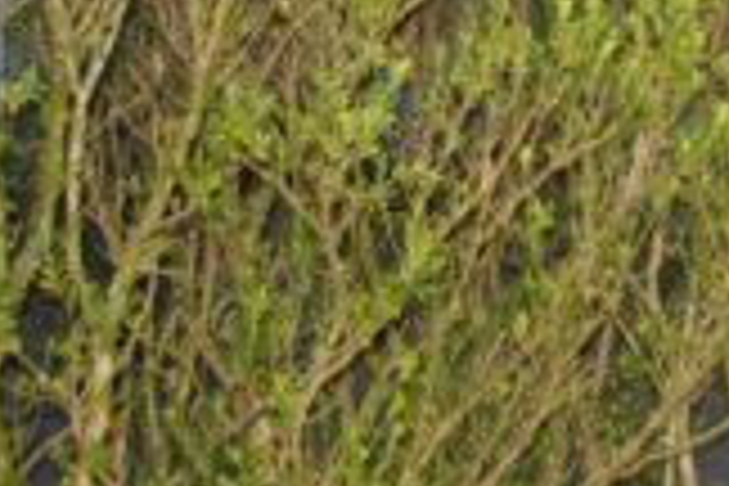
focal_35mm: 100
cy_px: -326
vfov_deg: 12.7
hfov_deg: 20.3
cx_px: 549
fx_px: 2025
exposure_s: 1/80
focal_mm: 18
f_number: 3.5
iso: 100
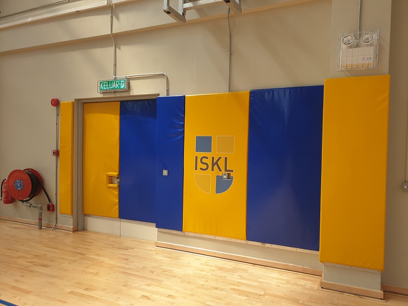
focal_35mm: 26
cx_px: 204
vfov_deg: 53.0
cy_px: 153
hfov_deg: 67.3
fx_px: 306
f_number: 2.4
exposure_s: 1/108
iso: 50
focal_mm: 4.3
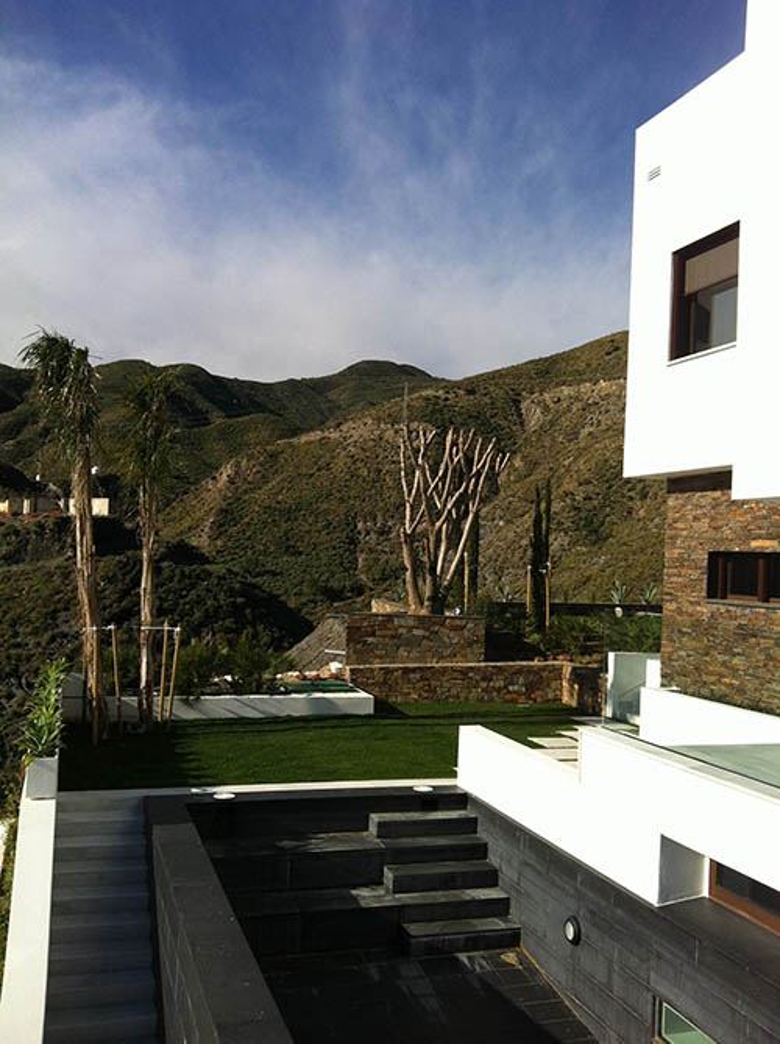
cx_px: 390
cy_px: 522
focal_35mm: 35
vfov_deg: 52.7
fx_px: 1054
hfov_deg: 40.6
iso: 80
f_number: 2.8
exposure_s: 1/2011
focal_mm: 3.85
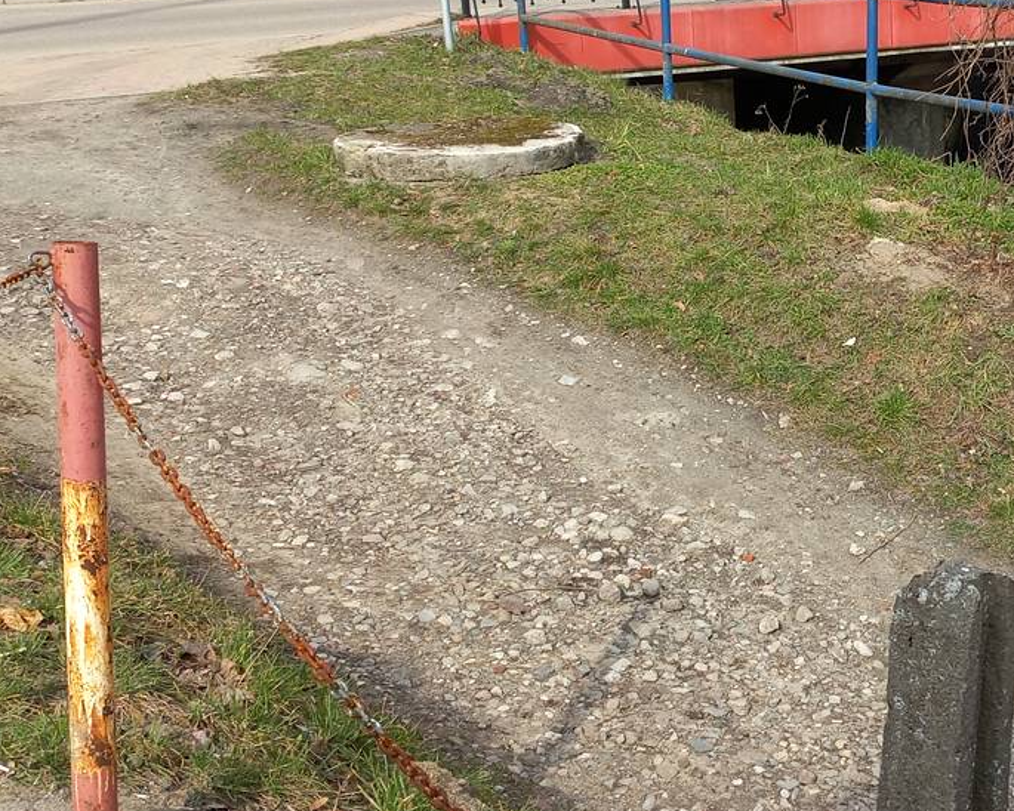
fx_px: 1711
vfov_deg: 26.6
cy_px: 300
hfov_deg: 31.2
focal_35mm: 57
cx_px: 943
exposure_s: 1/299
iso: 25
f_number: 1.8
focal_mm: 4.6
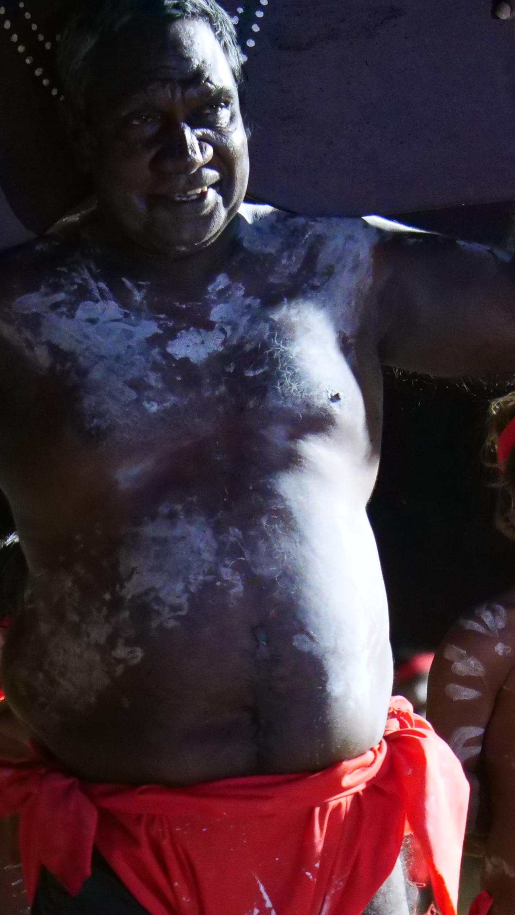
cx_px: 226
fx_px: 7357
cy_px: 538
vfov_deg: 7.1
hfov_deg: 4.0
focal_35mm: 303
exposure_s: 1/30
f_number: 2.8
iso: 3200
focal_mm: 64
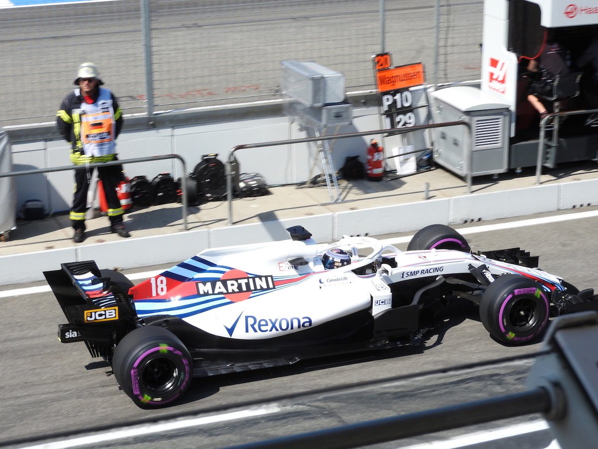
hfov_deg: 23.0
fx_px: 1468
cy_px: 224
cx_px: 299
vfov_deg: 17.4
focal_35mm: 85
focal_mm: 15.2
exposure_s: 1/640
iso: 100
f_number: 4.5
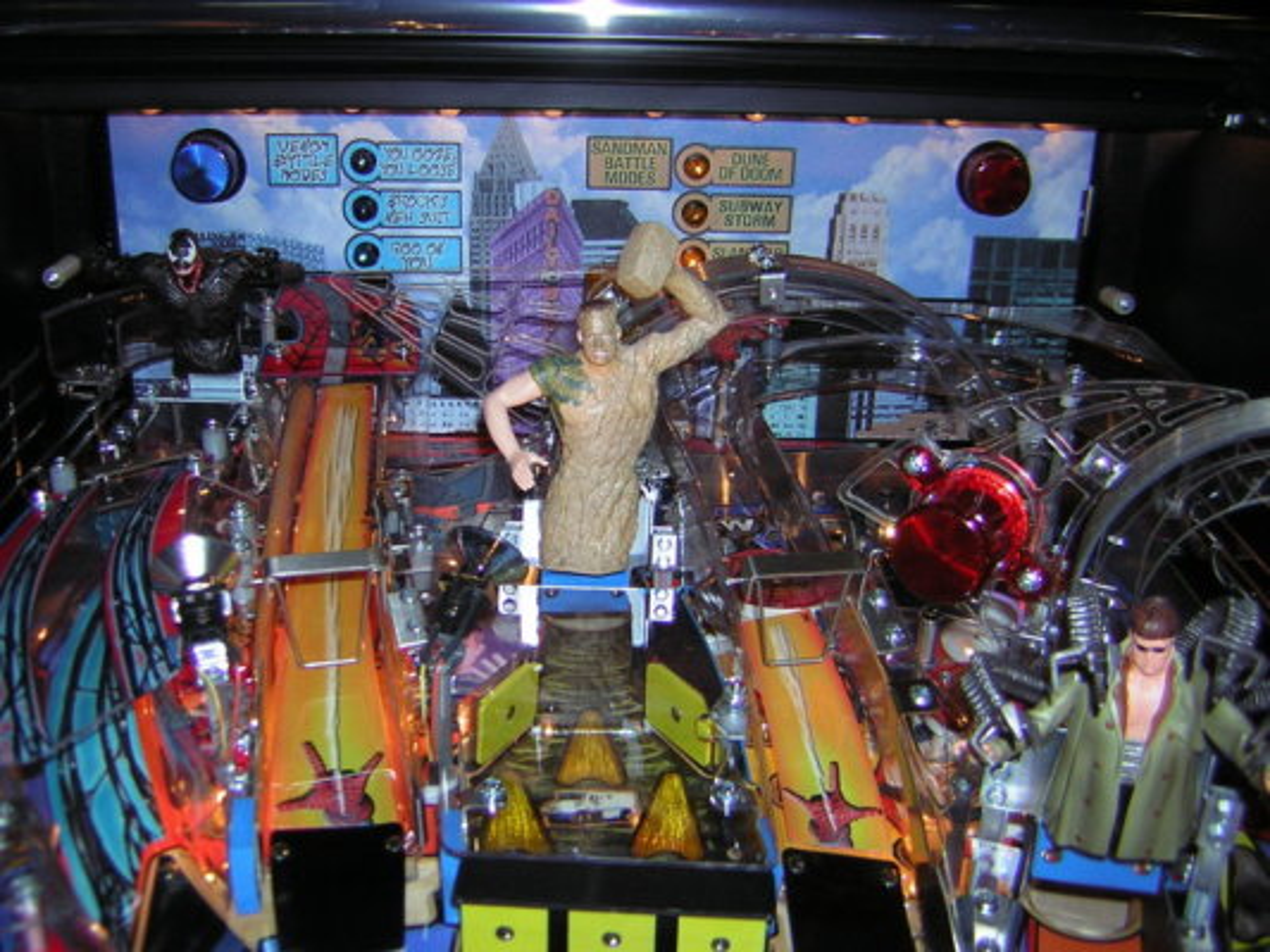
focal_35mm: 36
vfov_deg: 39.7
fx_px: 1321
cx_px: 635
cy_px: 476
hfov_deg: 51.3
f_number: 2.6
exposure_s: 1/60.1
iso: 50
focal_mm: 4.7
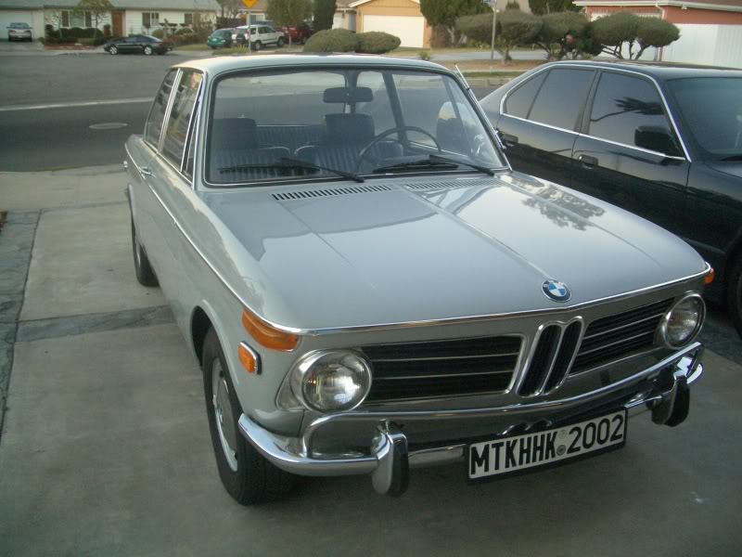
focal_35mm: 35
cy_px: 278
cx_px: 371
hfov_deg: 52.6
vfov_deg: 40.7
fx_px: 750
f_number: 2.6
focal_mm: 5.8
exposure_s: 1/100
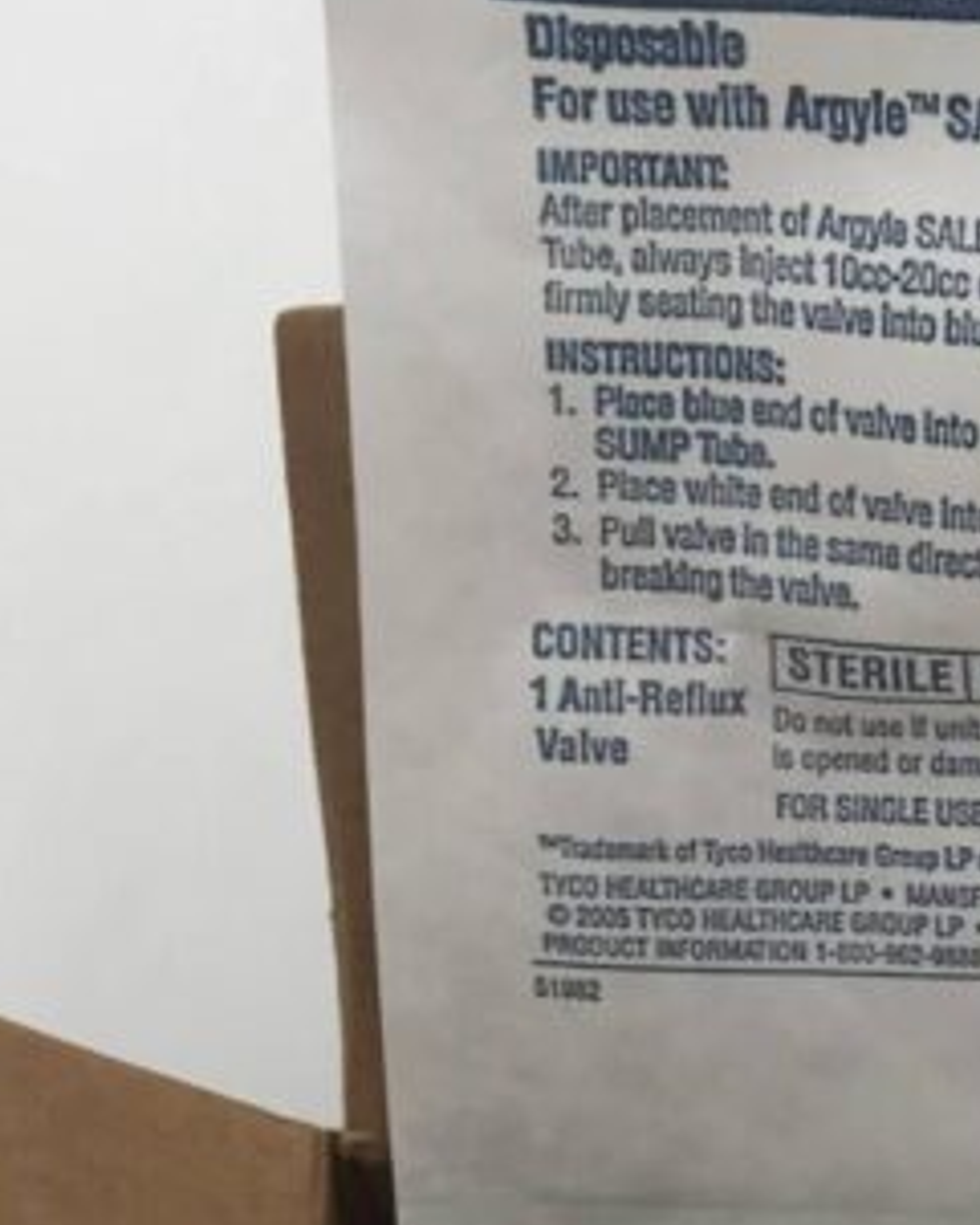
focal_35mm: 121
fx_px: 4385
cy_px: 1593
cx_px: 1118
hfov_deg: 12.5
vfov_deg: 15.2
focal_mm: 3.99
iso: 20
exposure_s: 1/130
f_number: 1.8
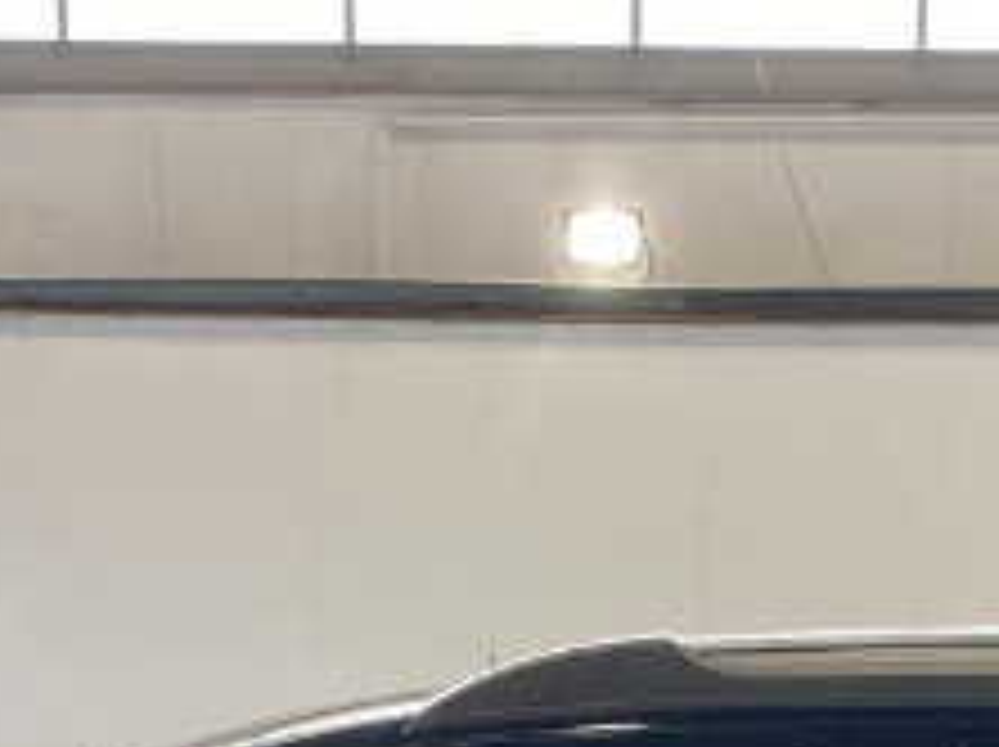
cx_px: 612
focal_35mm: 150
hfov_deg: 13.2
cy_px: 1894
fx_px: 4324
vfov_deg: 8.8
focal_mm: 4.2
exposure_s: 1/100
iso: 80
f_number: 1.8
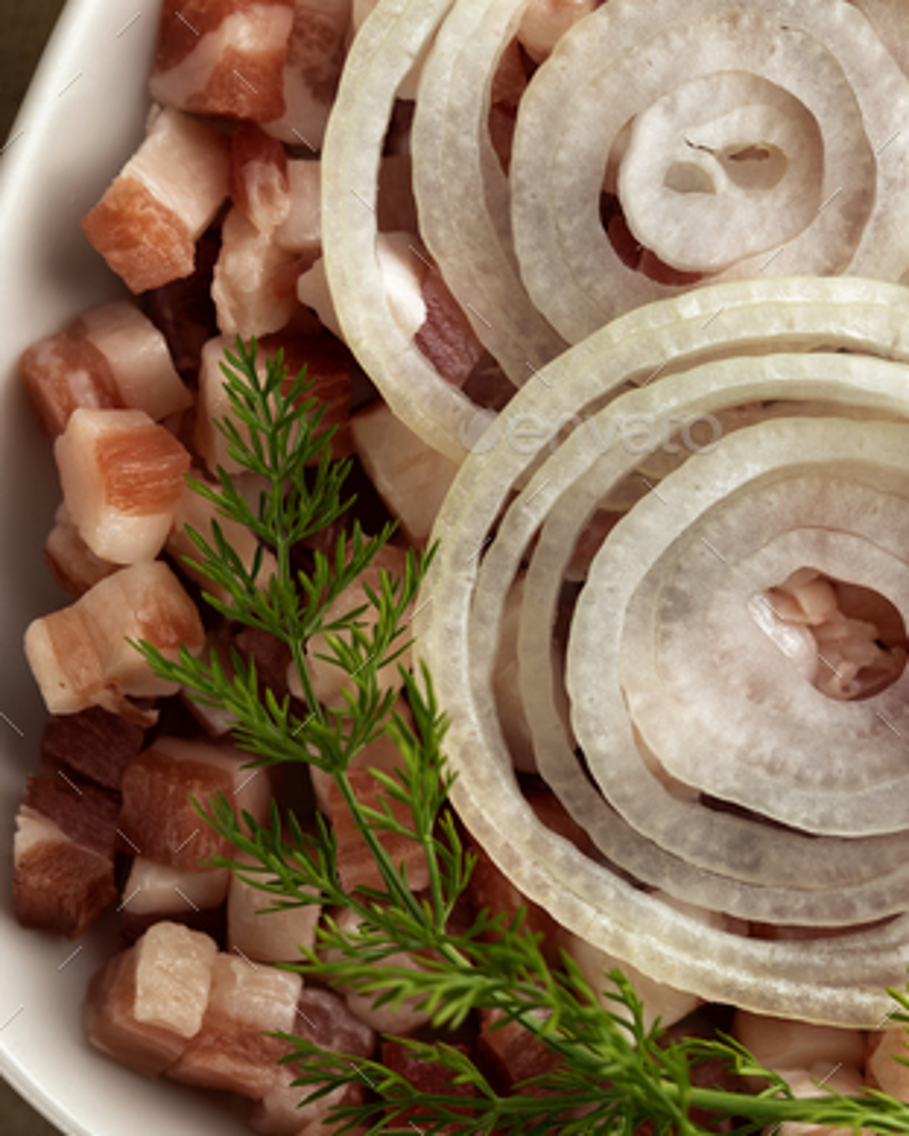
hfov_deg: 12.0
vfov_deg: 15.0
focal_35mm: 128
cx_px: 143
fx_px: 4306
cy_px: 568
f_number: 5
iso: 100
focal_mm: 90
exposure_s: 2
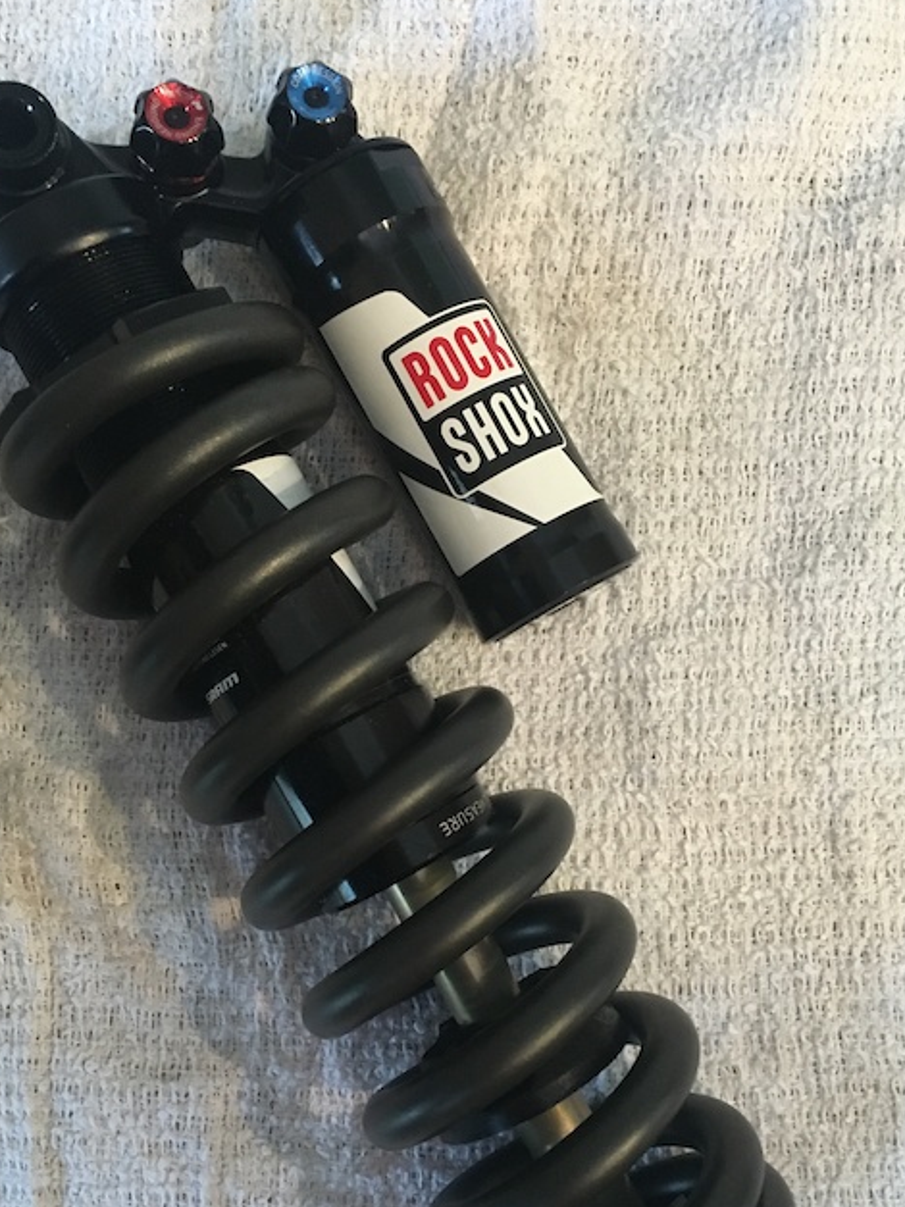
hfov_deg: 38.6
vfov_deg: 49.8
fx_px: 1290
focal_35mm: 37
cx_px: 426
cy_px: 730
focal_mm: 4.15
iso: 250
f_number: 2.2
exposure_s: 1/15
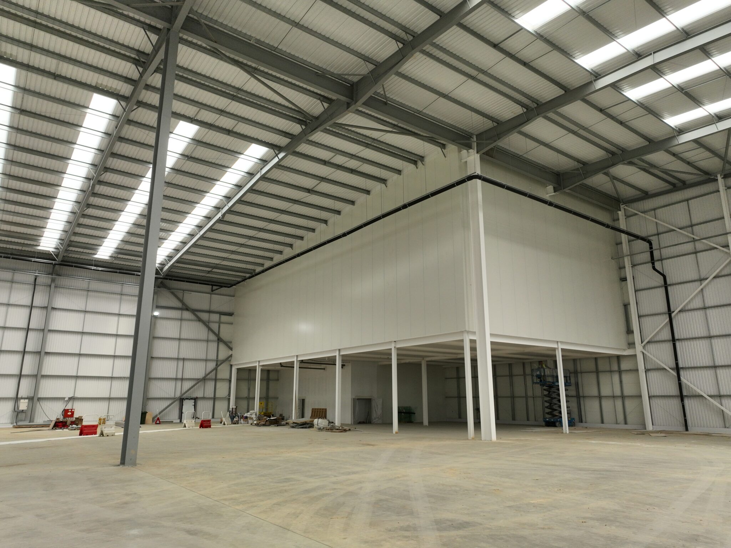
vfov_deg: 56.8
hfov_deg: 71.6
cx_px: 366
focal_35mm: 24
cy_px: 274
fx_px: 507
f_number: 2.8
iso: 410
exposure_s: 1/400
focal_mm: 12.29
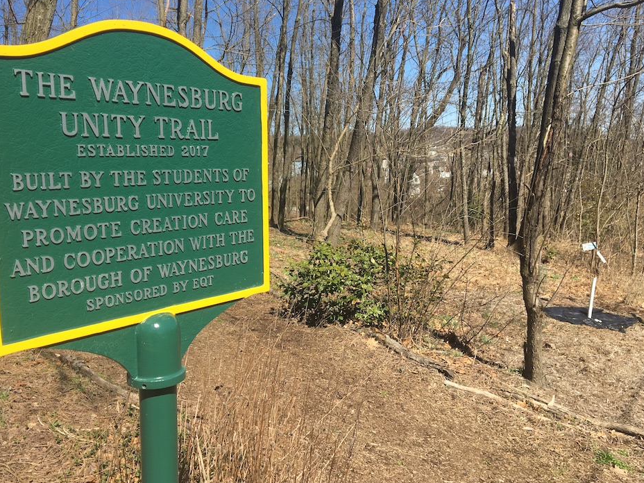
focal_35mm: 32
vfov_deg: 44.2
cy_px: 236
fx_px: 595
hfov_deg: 56.8
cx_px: 309
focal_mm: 4.15
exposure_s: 1/1054
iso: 25
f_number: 2.2
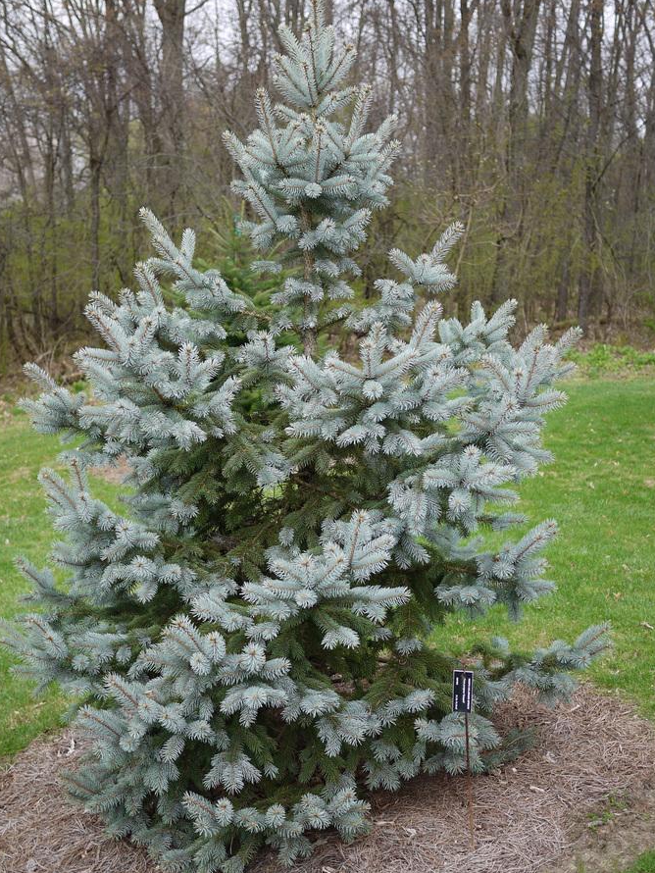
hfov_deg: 31.5
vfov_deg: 41.2
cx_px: 335
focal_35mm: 46
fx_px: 1160
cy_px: 405
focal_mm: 20
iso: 100
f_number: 2
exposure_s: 1/800
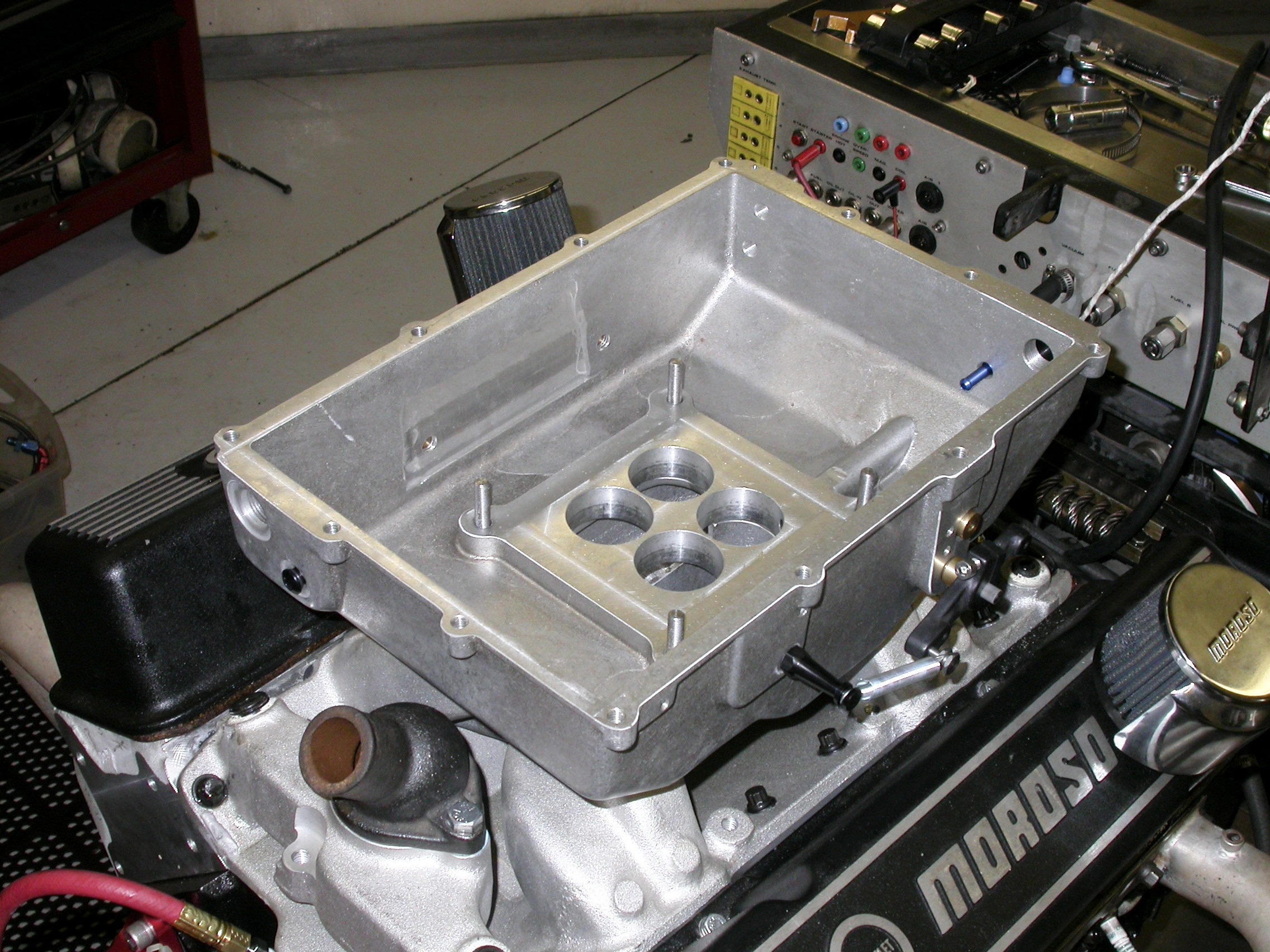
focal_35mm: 51
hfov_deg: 37.5
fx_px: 1871
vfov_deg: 28.6
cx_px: 635
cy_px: 476
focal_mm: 10.6
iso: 100
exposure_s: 1/60
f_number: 5.8
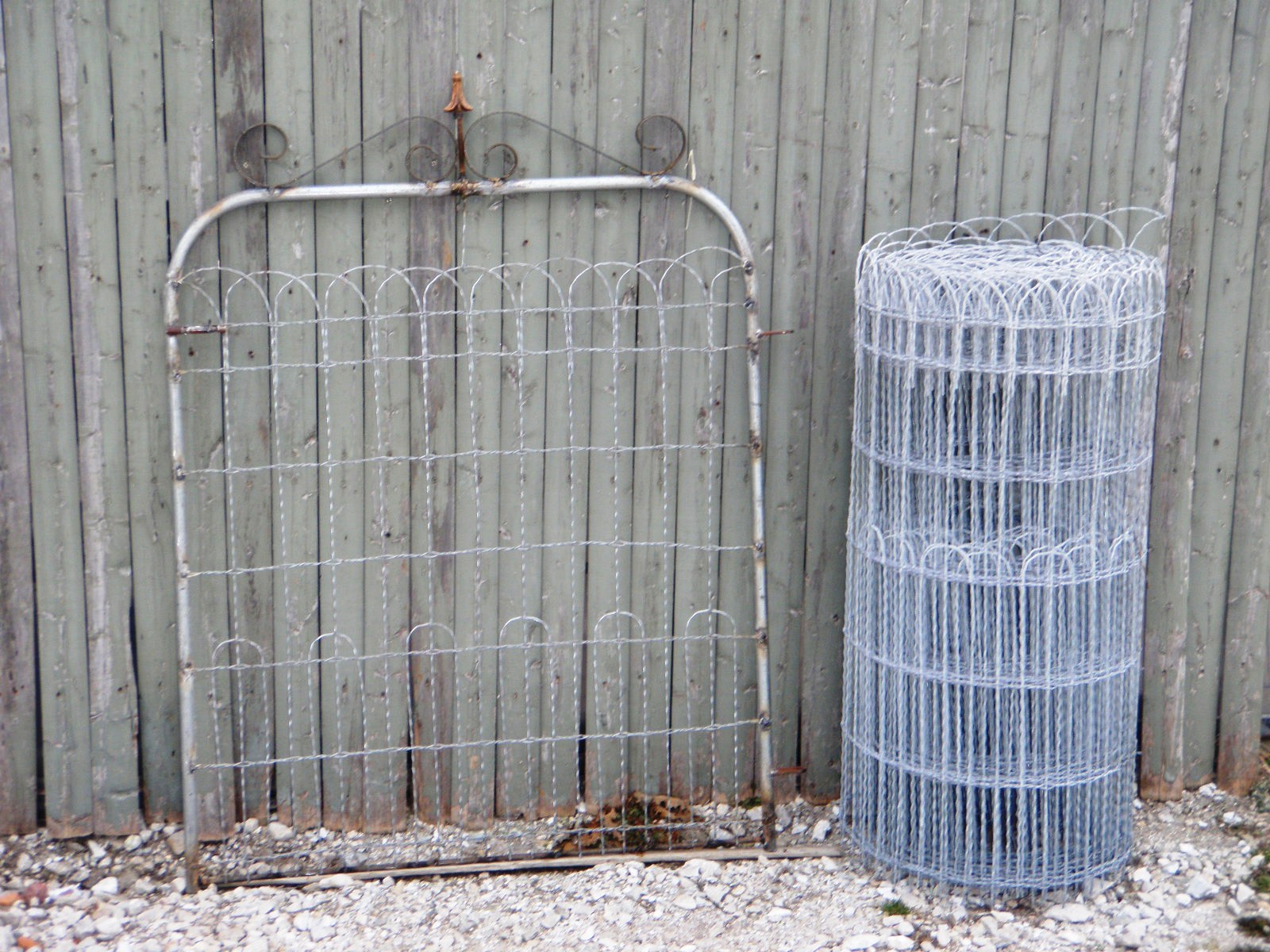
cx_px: 635
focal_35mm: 57
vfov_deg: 25.7
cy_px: 476
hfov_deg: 33.8
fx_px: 2091
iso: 100
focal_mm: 10.3
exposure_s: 1/60
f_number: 4.3
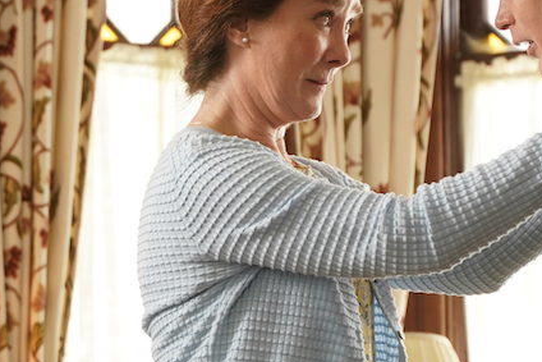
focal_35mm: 150
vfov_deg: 9.1
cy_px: 326
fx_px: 2259
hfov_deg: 13.7
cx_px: 211
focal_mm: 53
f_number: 2.8
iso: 800
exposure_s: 1/125
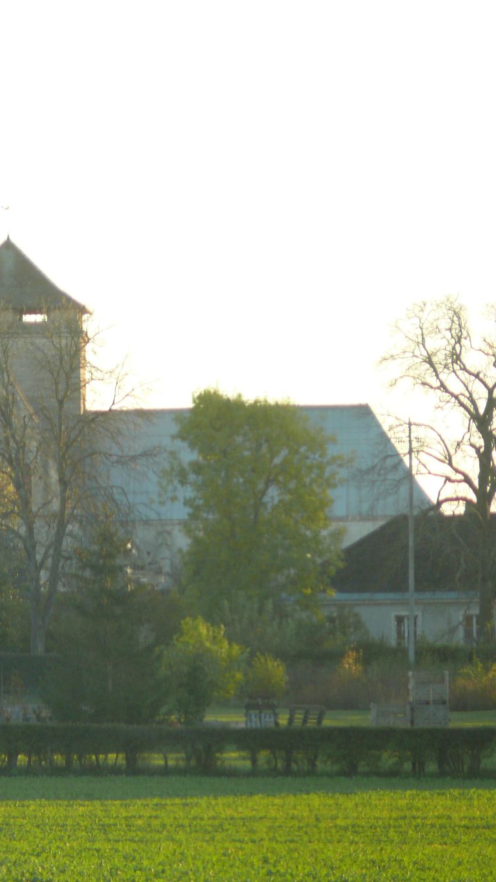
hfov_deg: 2.1
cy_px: 441
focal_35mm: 578
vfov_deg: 3.7
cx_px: 100
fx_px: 13512
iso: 100
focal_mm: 84
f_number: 3.7
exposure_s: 1/80
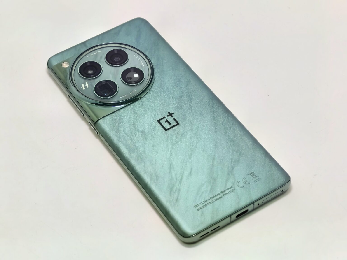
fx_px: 952
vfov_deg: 15.6
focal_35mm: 95
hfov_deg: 20.7
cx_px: 174
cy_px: 130
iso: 160
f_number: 3
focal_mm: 14.6
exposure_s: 1/50
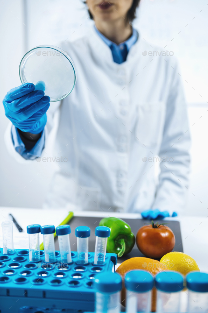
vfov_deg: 36.2
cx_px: 104
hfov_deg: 24.6
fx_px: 477
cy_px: 156
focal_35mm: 55
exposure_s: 1/160
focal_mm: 55
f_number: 3.2
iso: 64
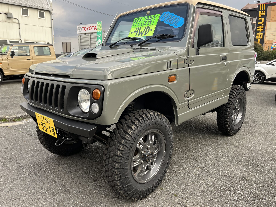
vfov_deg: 51.3
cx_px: 138
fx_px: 215
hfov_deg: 65.3
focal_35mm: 27
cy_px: 101
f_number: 1.6
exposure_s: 1/438
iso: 50
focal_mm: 5.1
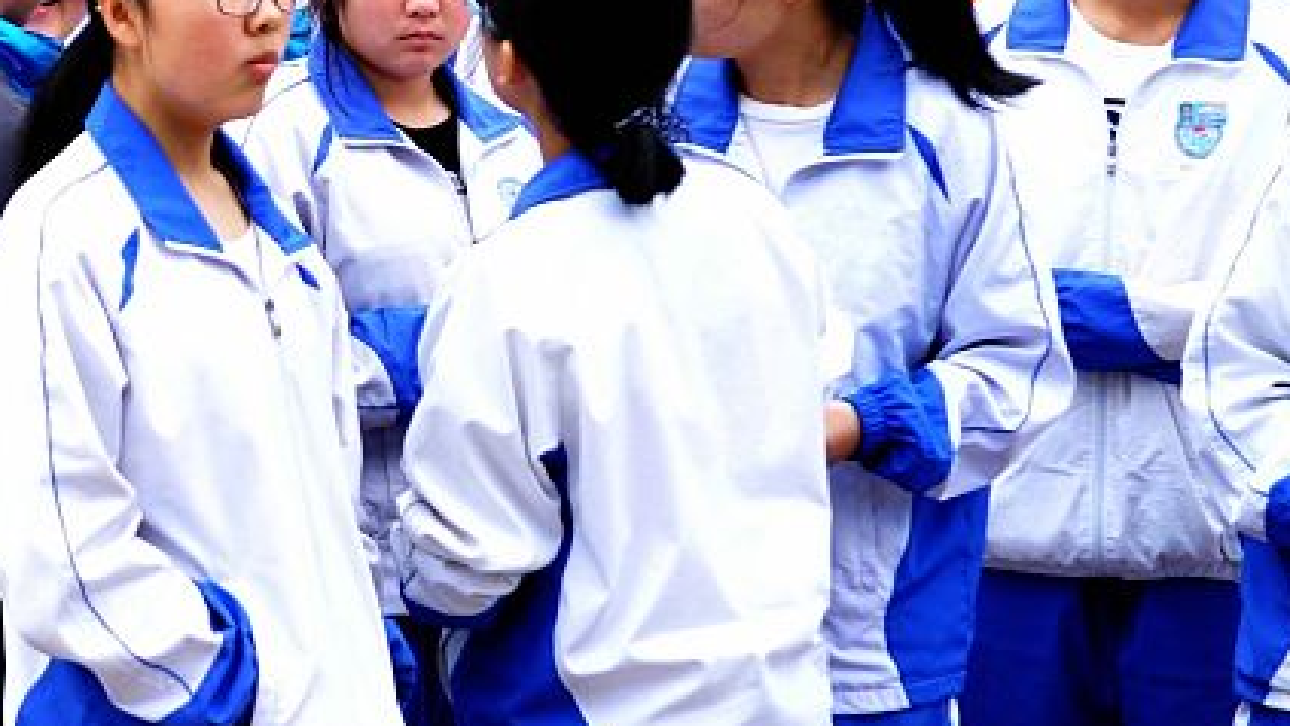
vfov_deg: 6.6
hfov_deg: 11.6
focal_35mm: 184
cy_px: -110
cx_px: 107
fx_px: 6294
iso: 200
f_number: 3.5
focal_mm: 62
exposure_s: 1/160
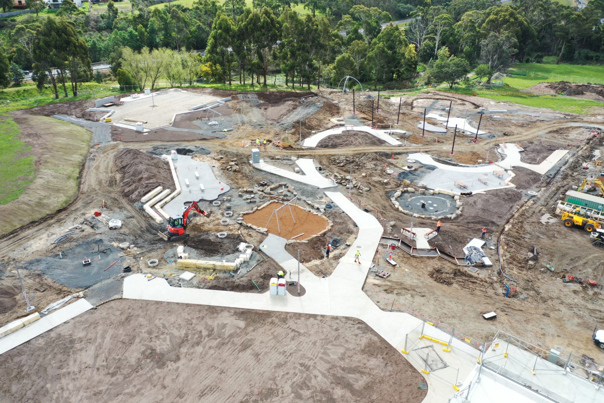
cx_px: 302
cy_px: 202
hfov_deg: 65.5
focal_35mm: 28
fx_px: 470
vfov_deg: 46.4
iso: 100
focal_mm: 10.26
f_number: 4.5
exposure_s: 1/200
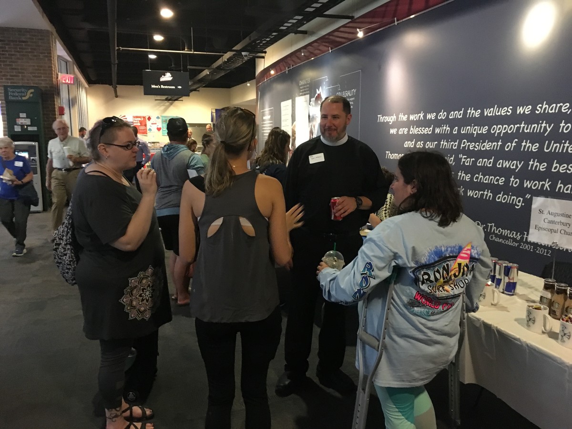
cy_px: 214
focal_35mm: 29
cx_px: 286
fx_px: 479
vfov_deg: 48.2
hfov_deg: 61.7
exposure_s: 1/15
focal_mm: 4.15
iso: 250
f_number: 2.2
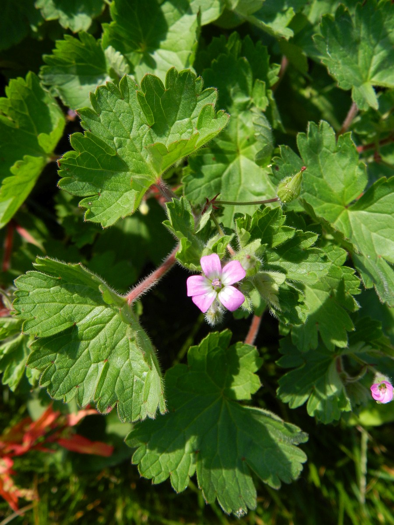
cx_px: 197
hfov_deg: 44.2
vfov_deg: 56.8
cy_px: 262
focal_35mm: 32
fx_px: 486
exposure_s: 1/1000
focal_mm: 5.6
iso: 160
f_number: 3.7
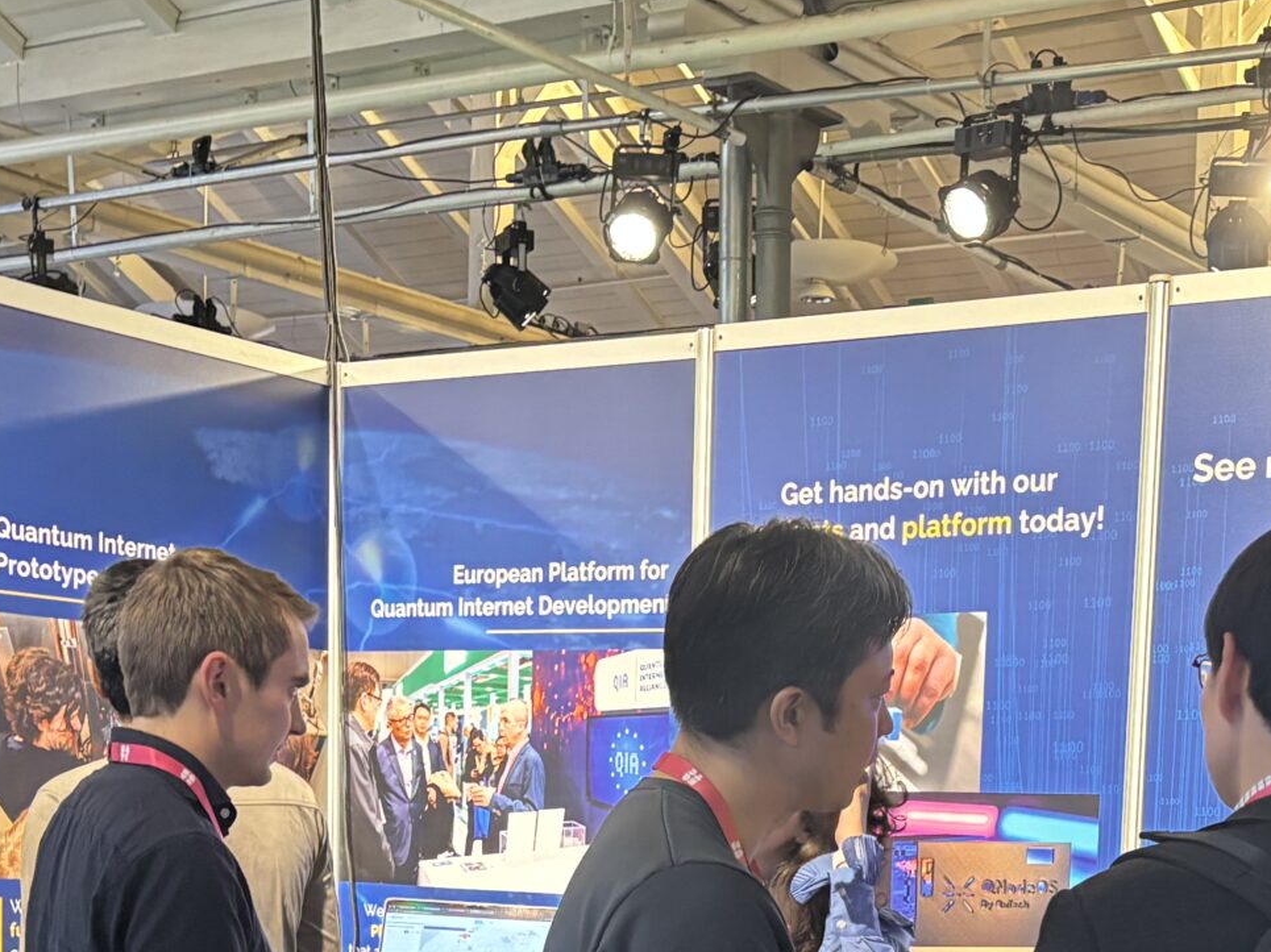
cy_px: 1110
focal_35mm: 69
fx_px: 2533
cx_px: 902
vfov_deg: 20.1
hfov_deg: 27.9
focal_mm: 5.96
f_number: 1.6
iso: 320
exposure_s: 1/50
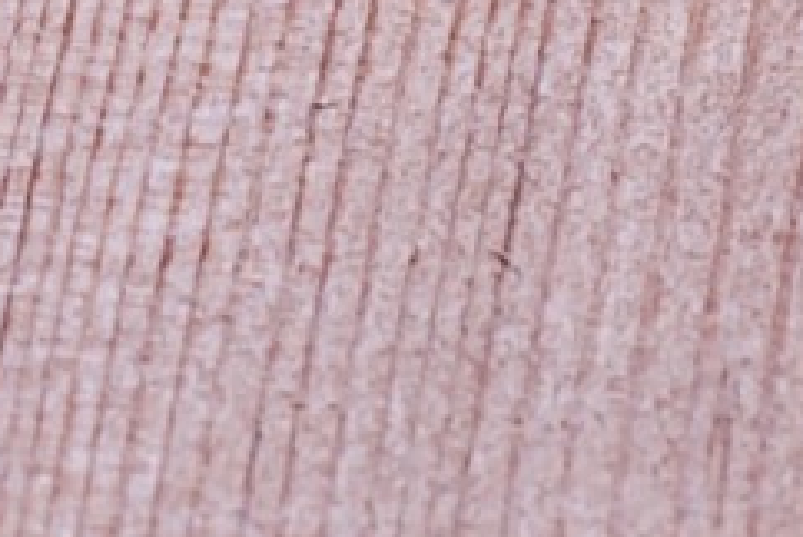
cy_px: -487
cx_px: -1112
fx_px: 19898
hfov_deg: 2.3
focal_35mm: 891
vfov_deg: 1.5
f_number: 8
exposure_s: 1/20
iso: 200
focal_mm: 90
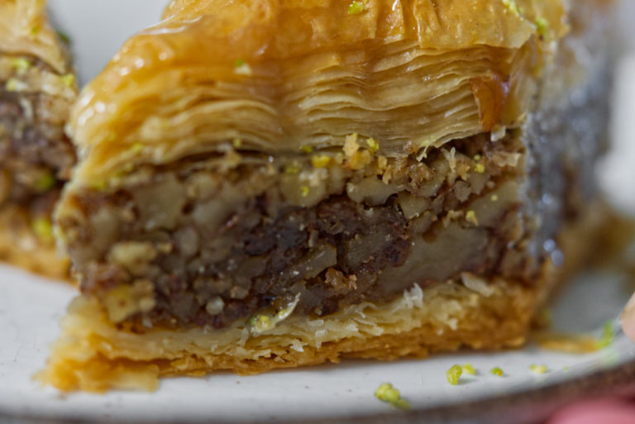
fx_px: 2382
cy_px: 212
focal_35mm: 135
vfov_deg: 10.2
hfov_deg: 15.2
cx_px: 318
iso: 640
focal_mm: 90
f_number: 2.8
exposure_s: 1/250
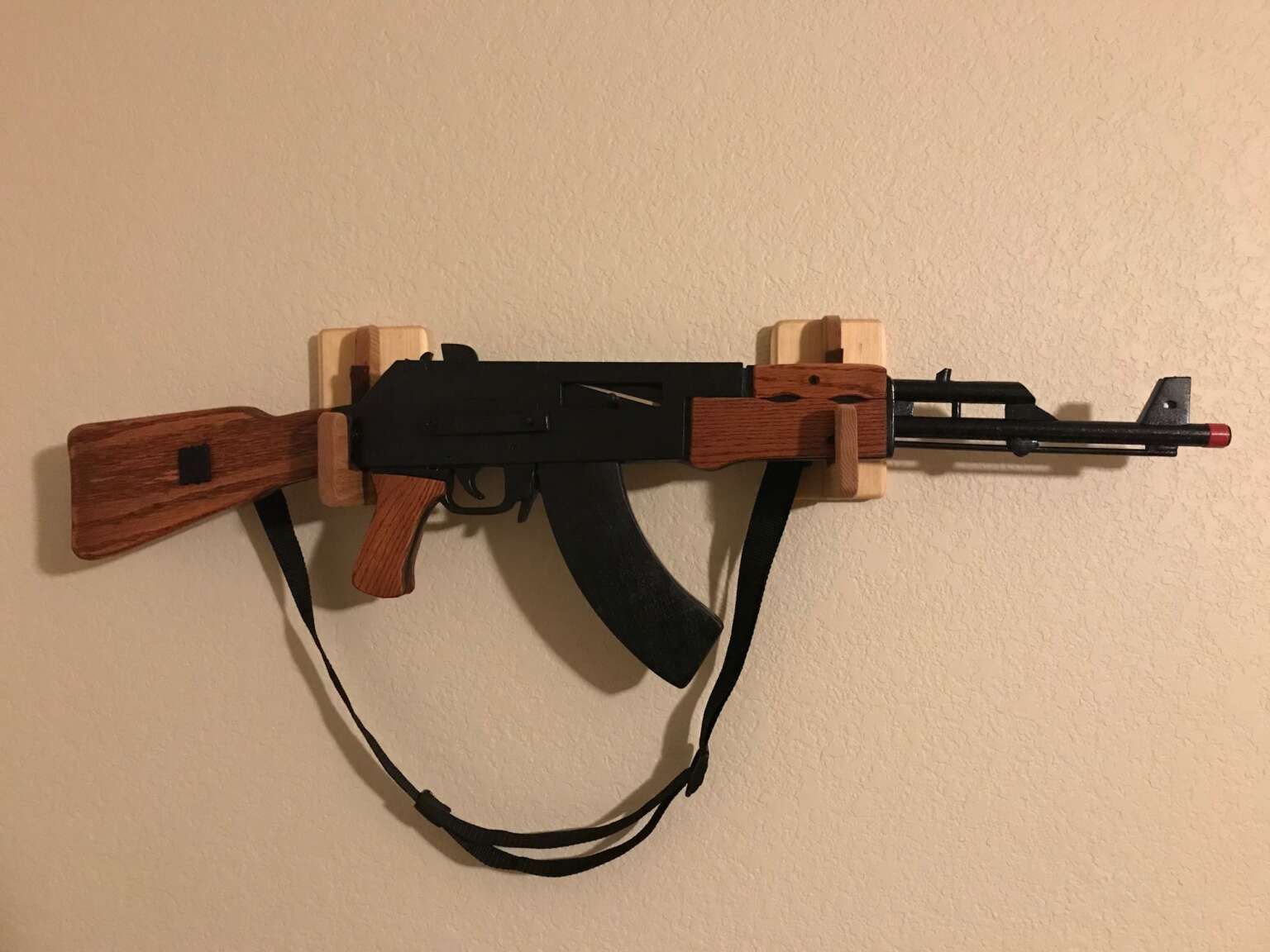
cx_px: 635
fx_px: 1027
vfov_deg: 49.7
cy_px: 476
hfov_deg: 63.4
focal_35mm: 28
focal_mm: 3.99
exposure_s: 1/4
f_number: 1.8
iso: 100
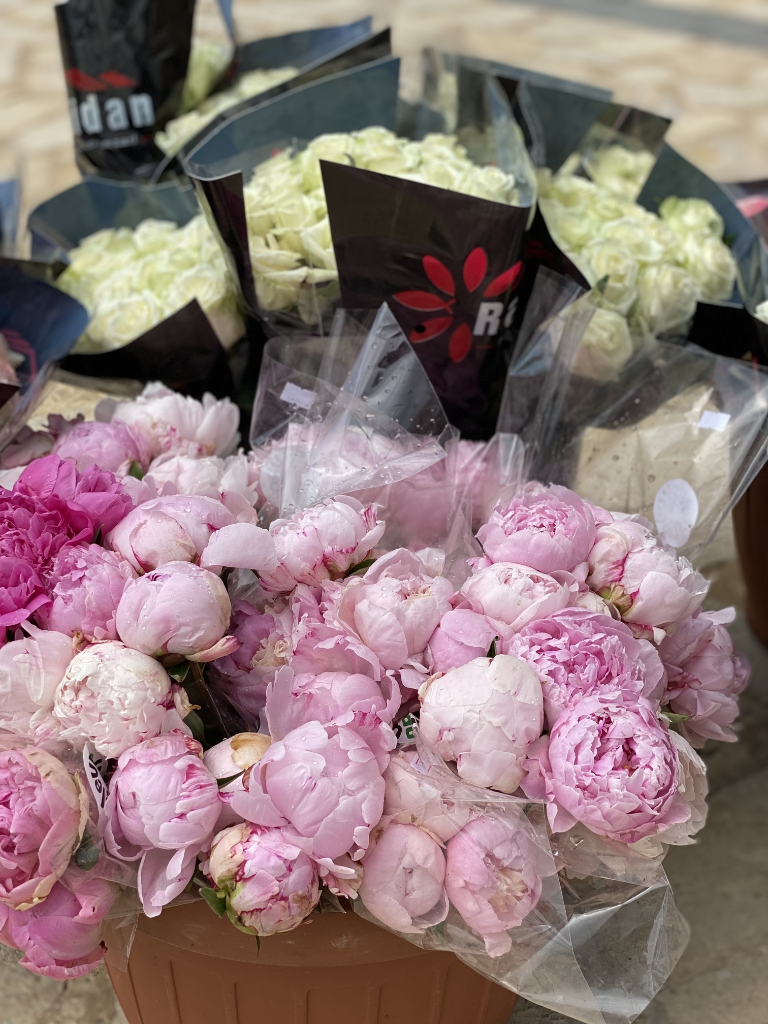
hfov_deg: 28.0
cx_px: 384
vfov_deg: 36.8
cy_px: 512
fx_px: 1538
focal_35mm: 52
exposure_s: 1/2179
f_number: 2
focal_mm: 6
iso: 20
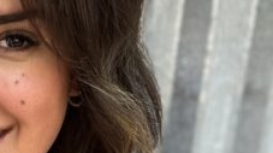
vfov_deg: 9.3
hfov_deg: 16.1
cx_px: -53
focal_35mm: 128
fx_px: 925
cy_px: 190
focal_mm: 5.7
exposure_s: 1/121
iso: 125
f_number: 1.5
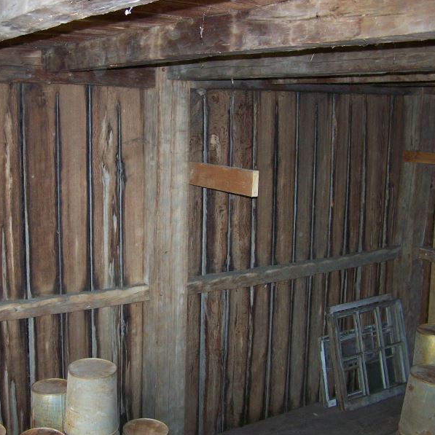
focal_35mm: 45
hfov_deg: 37.2
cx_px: 149
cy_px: 218
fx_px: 640
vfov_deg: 37.6
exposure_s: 1/60
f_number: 2.8
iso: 200
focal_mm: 6.3
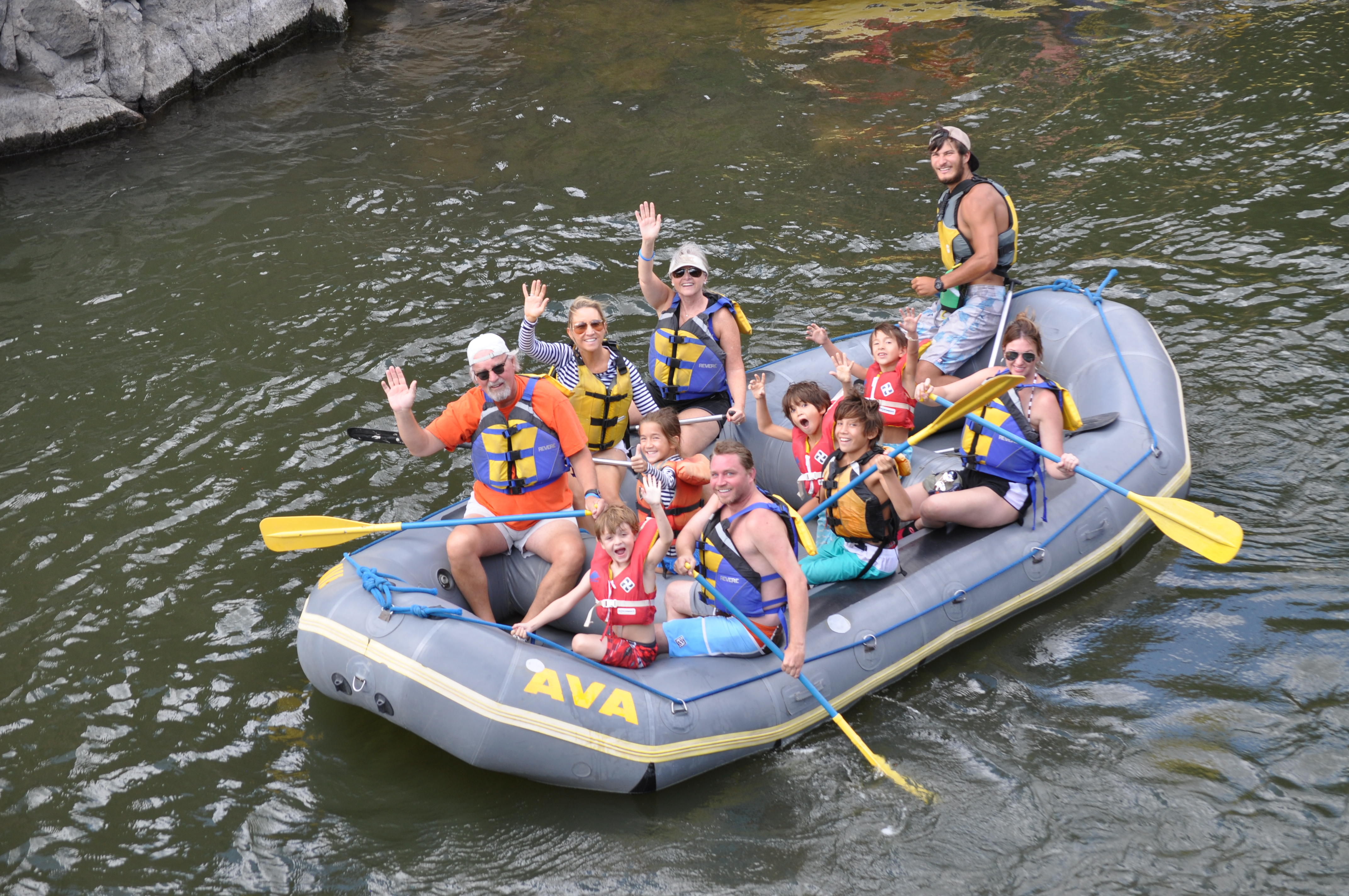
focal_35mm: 129
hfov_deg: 15.9
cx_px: 674
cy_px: 448
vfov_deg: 10.6
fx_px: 4828
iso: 200
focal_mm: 86
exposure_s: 1/160
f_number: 6.3
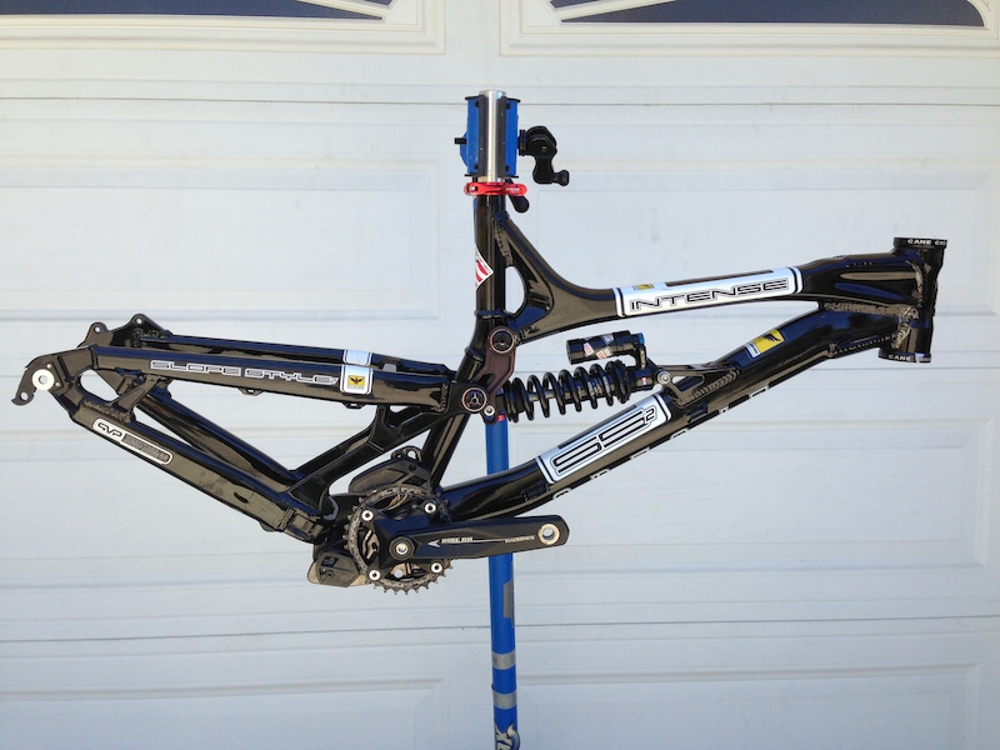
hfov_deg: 55.4
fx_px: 953
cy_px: 375
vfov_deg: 42.9
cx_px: 500
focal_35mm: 33
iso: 50
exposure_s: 1/347
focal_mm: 4.13
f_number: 2.4
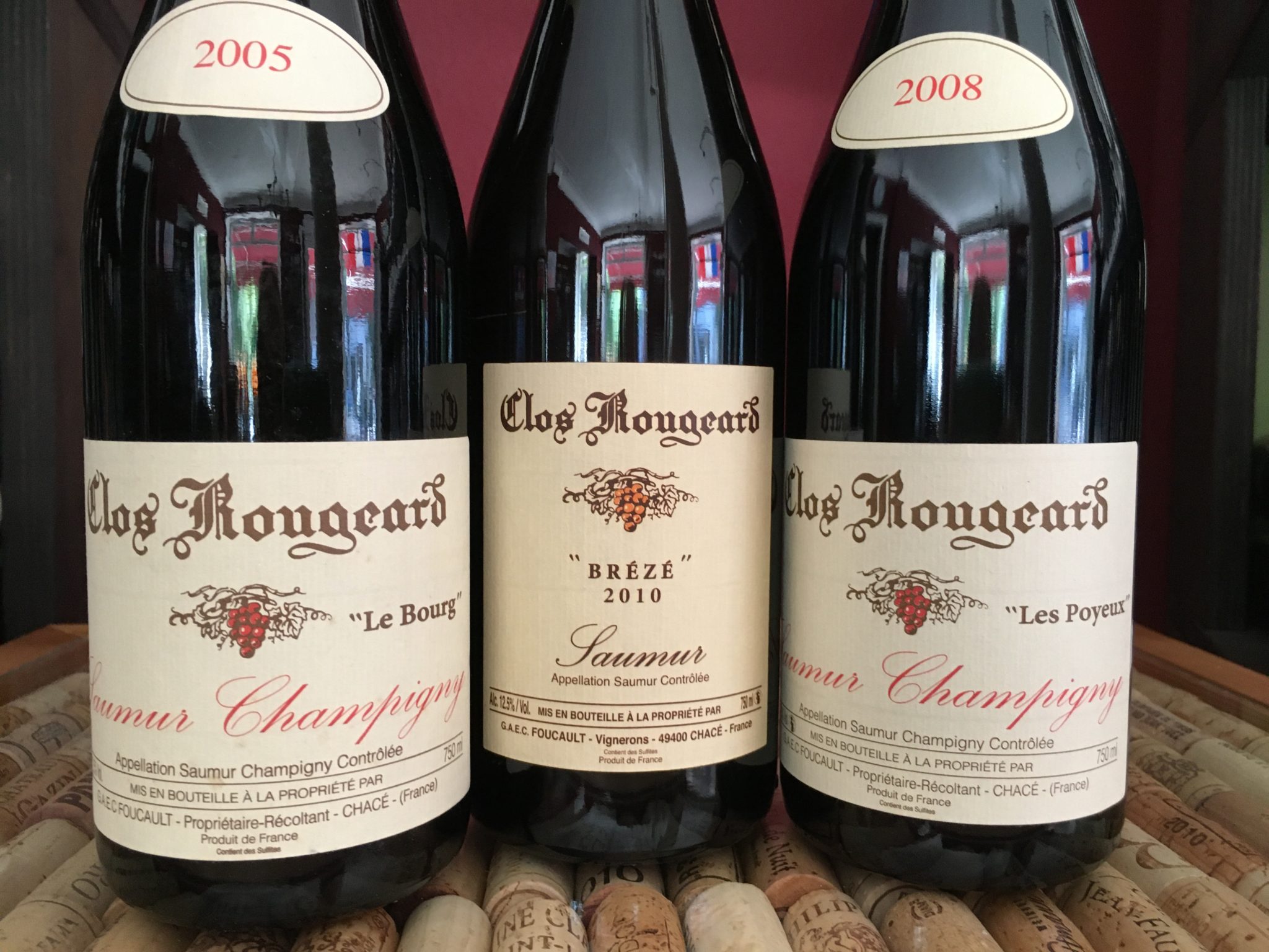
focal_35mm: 29
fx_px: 1063
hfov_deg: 61.7
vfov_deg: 48.2
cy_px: 476
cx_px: 634
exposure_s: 1/33
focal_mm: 4.15
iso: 200
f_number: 2.2
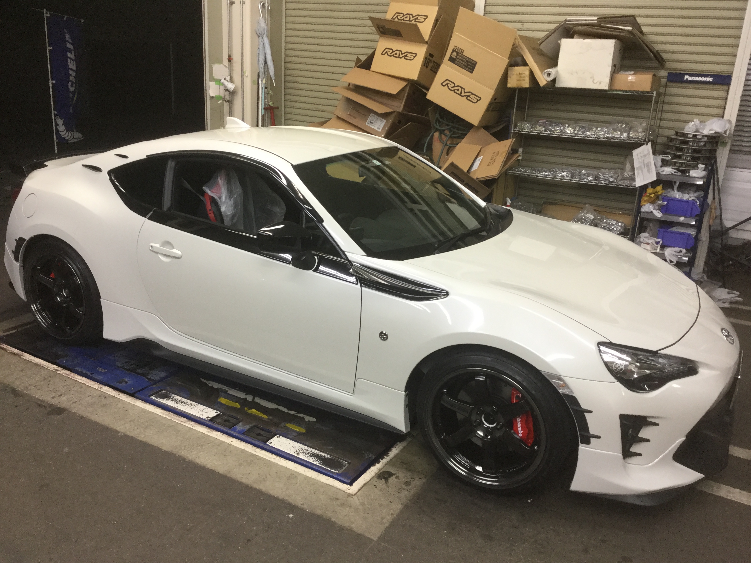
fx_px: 673
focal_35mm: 31
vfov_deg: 45.4
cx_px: 376
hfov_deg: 58.4
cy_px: 282
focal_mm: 3.3
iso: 64
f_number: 2.4
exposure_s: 1/30
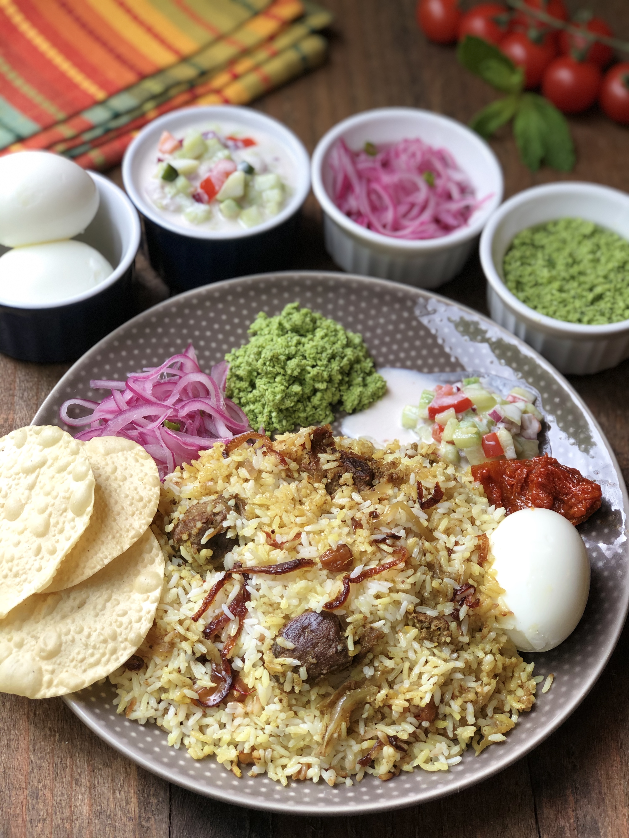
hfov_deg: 25.7
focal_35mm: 57
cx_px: 314
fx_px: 1381
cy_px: 419
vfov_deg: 33.8
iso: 25
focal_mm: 6.6
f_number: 2.8
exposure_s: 1/40
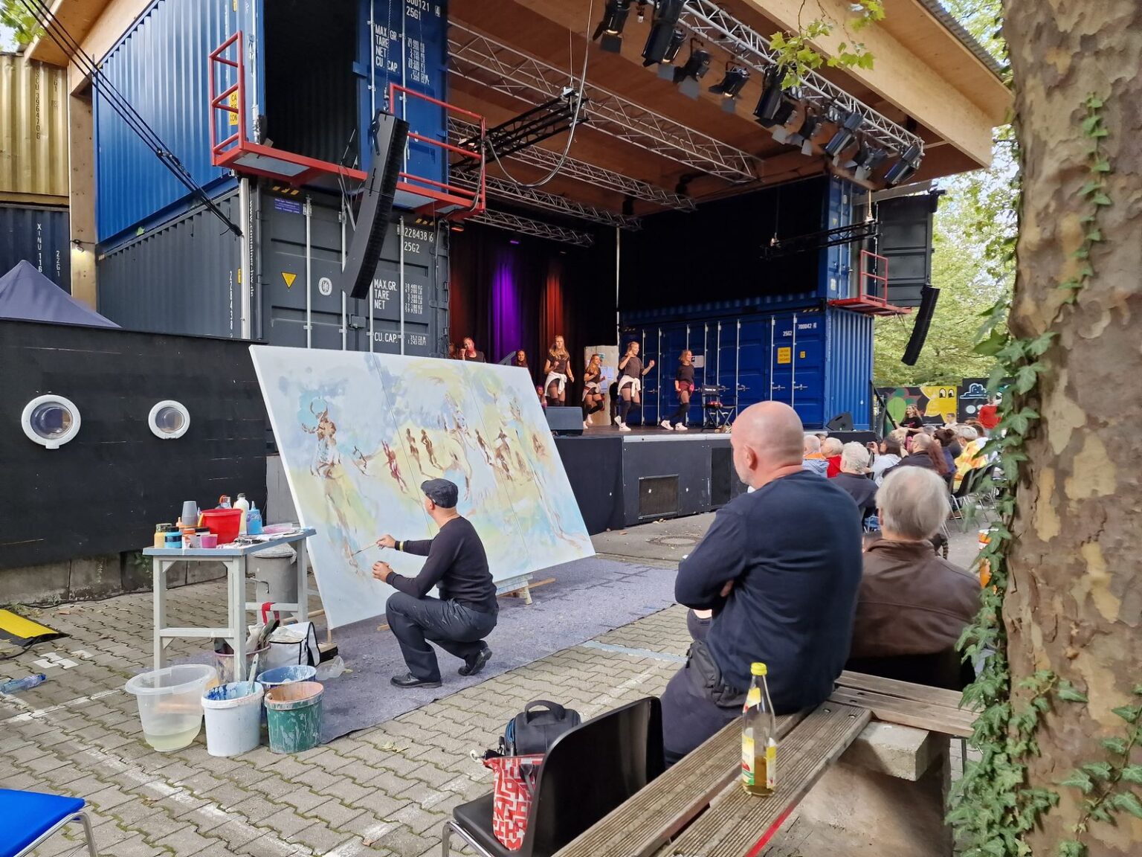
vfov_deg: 58.9
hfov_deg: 73.9
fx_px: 759
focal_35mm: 23
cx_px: 571
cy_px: 428
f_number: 1.8
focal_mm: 6.4
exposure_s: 1/180
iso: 100
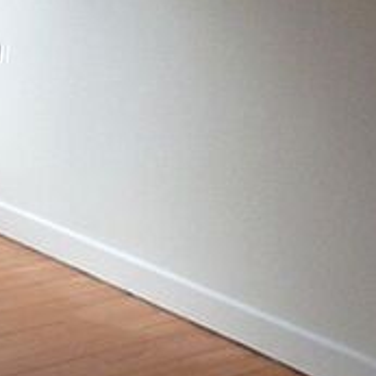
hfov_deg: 16.6
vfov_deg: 19.4
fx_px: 1057
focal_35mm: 86
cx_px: -317
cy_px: -27
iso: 250
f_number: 2.5
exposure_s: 1/60
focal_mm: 4.3
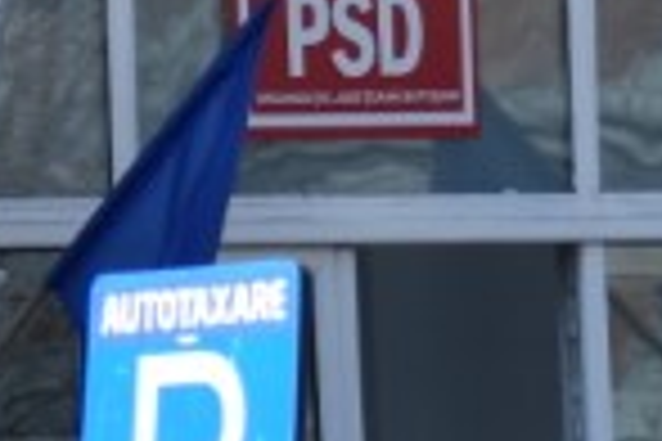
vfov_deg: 1.3
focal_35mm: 1055
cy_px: 374
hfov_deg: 1.9
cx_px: 2067
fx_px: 19399
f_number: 7.1
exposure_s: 1/800
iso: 200
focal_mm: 90
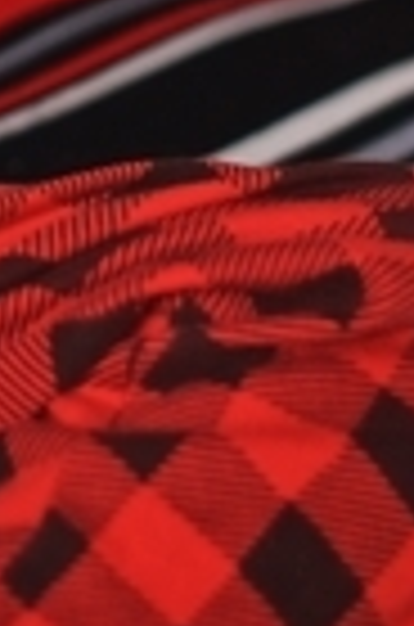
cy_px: -419
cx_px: -562
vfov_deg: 6.4
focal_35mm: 319
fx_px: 5530
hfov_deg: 4.2
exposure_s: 1/125
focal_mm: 50
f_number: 2
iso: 280
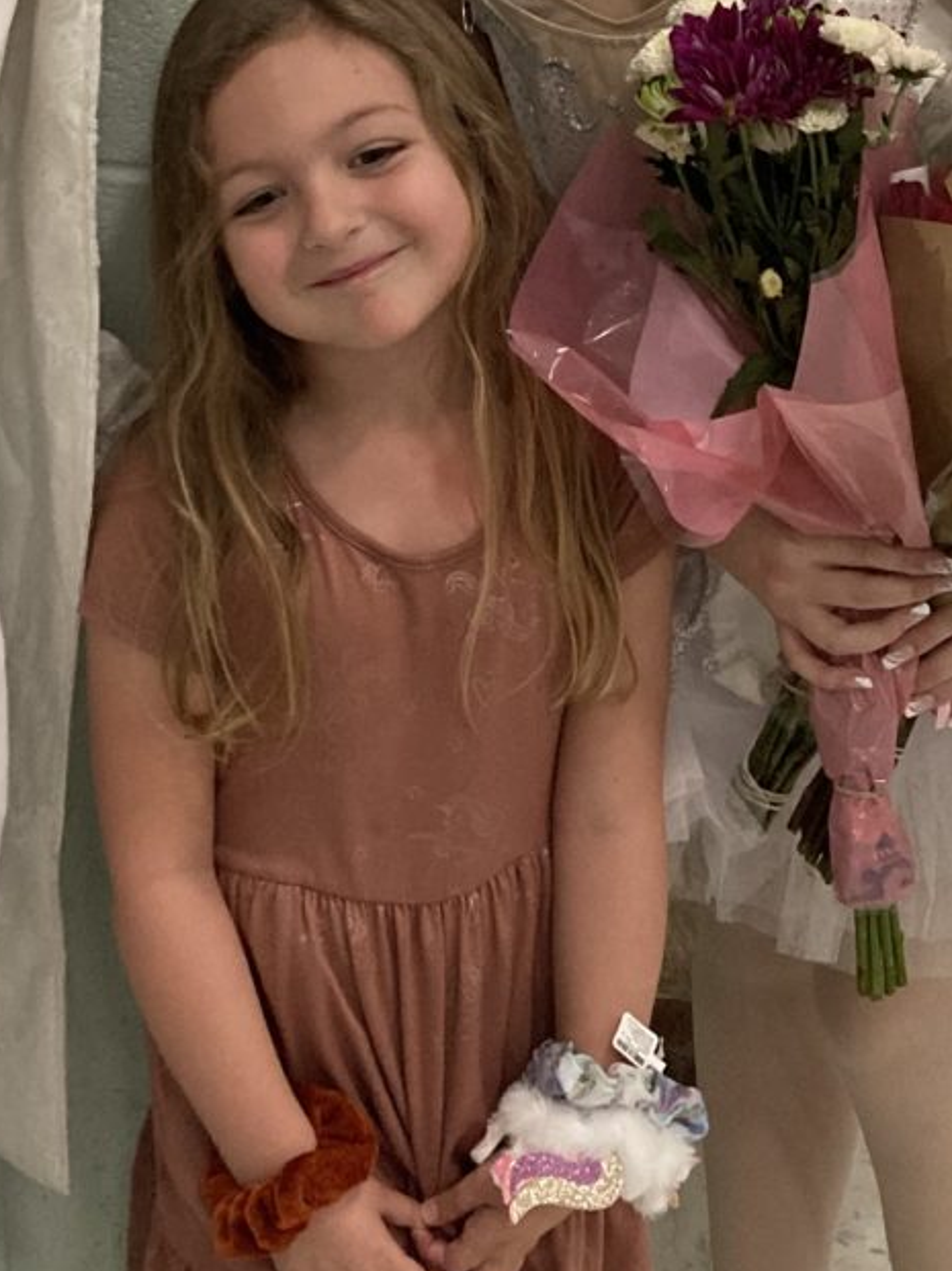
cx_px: 430
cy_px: 126
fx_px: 2826
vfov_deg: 24.6
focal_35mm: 77
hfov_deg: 19.1
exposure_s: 1/60
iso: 320
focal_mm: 3.99
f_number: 1.8
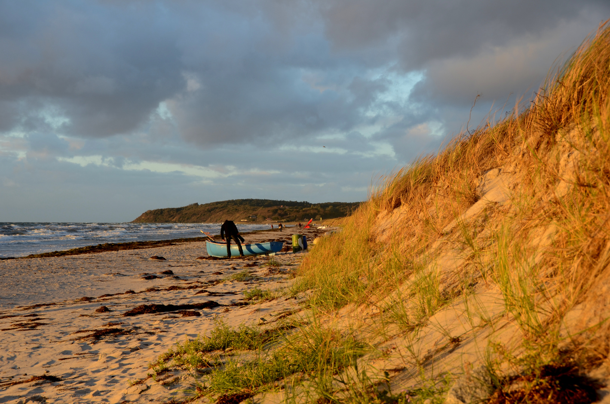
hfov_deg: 30.6
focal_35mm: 66
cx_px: 305
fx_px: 1116
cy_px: 202
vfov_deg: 20.5
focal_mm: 44
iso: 100
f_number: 7.1
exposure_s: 1/50
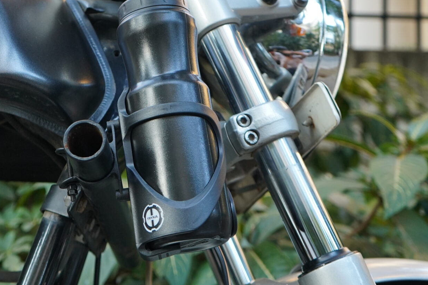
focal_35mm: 71
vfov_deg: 19.0
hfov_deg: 28.2
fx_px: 844
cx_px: 135
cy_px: 50
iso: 1250
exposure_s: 1/160
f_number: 4
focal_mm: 34
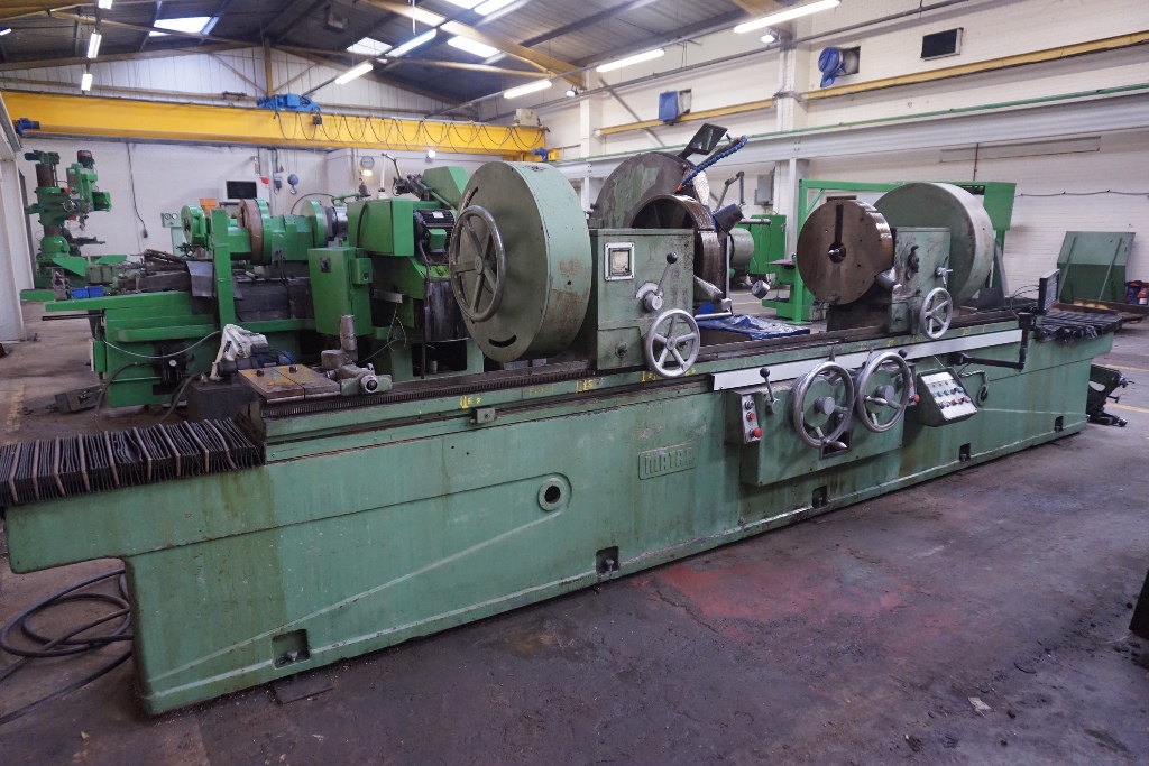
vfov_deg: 53.1
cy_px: 383
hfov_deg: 73.7
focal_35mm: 24
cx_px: 574
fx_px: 766
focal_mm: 16
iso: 2000
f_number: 3.5
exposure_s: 1/160
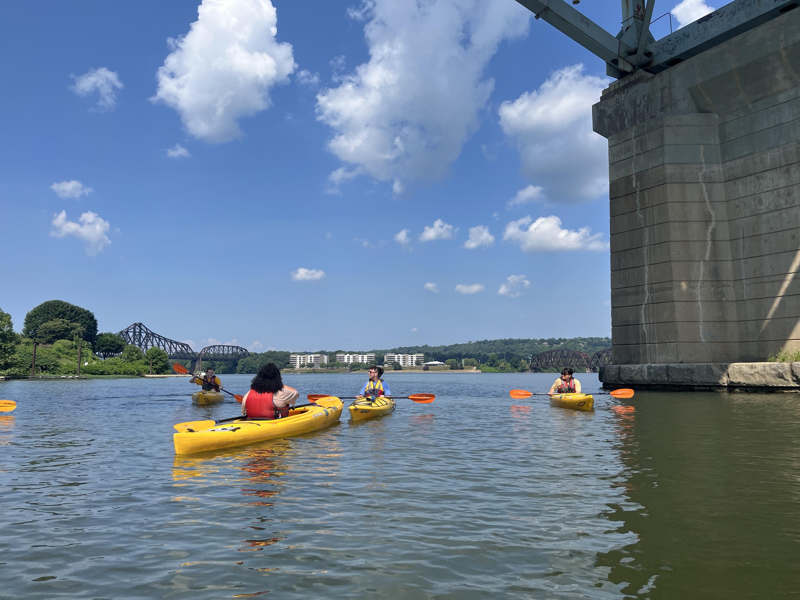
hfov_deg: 67.3
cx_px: 400
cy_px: 300
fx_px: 601
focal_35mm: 26
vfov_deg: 53.1
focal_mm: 5.1
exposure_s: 1/4016
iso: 50
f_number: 1.6
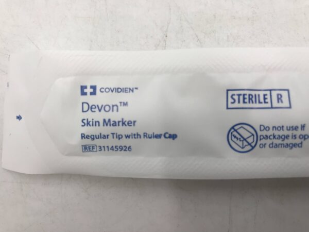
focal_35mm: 28
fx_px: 250
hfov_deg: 63.4
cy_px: 116
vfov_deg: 49.7
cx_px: 154
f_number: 1.8
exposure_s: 1/181
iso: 20
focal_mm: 3.99
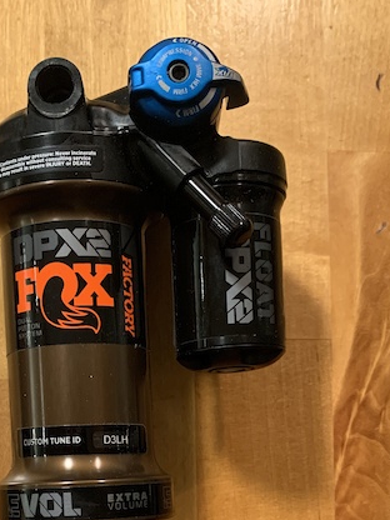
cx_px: 124
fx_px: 751
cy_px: 485
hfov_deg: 28.9
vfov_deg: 35.5
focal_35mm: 50
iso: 320
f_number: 1.8
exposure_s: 1/60
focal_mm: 4.25
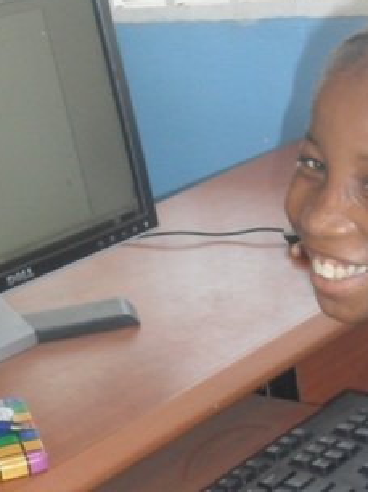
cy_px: 379
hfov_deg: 14.3
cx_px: 239
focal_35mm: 103
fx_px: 1462
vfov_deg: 18.9
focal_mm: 11.2
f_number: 5.6
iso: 320
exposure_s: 1/60
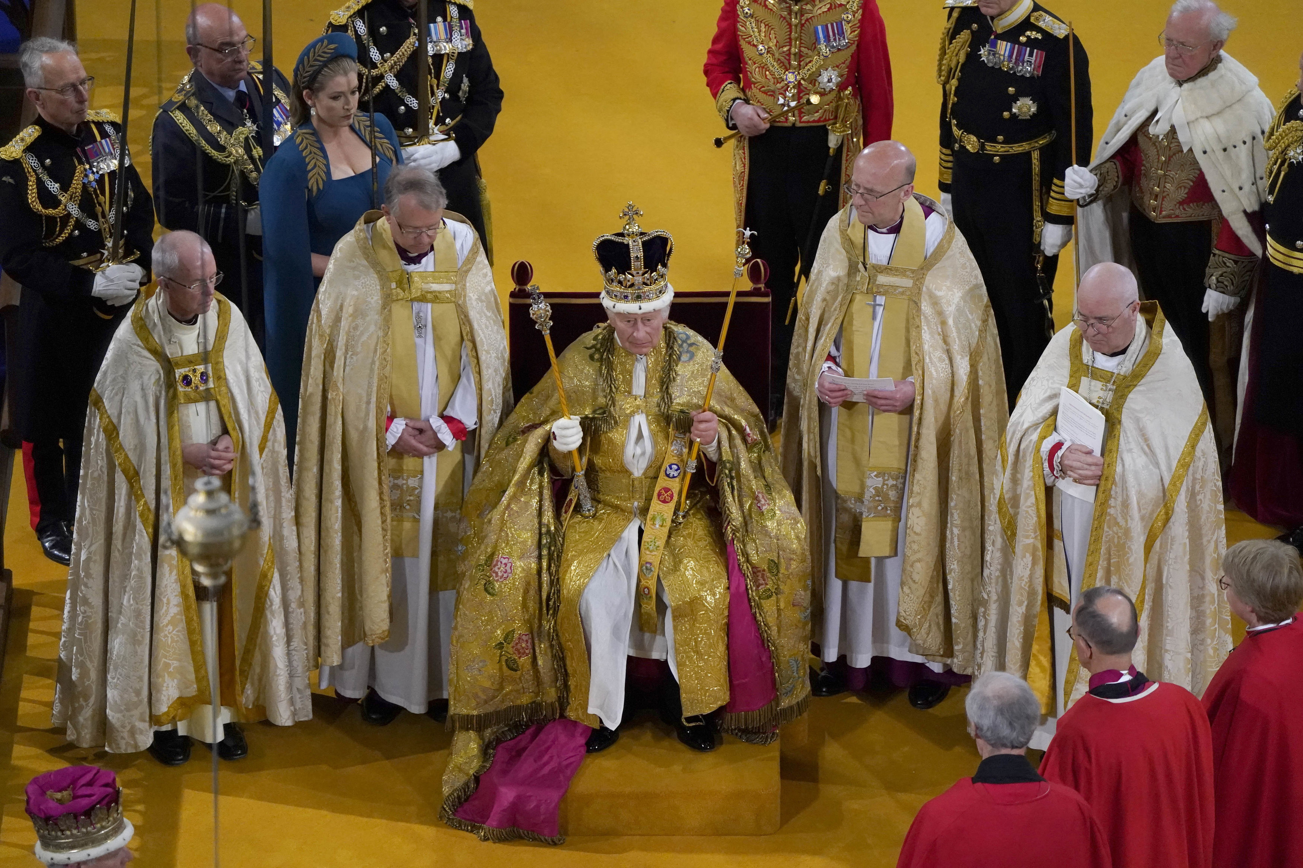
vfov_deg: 4.6
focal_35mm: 300
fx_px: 10857
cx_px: 652
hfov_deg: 6.9
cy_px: 434
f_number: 5.6
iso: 8000
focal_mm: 300
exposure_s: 1/250
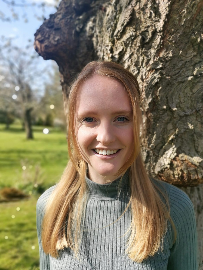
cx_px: 102
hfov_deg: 53.1
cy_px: 135
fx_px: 203
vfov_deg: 67.3
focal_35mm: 26
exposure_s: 1/656
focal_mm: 4.75
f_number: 2.4
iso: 50
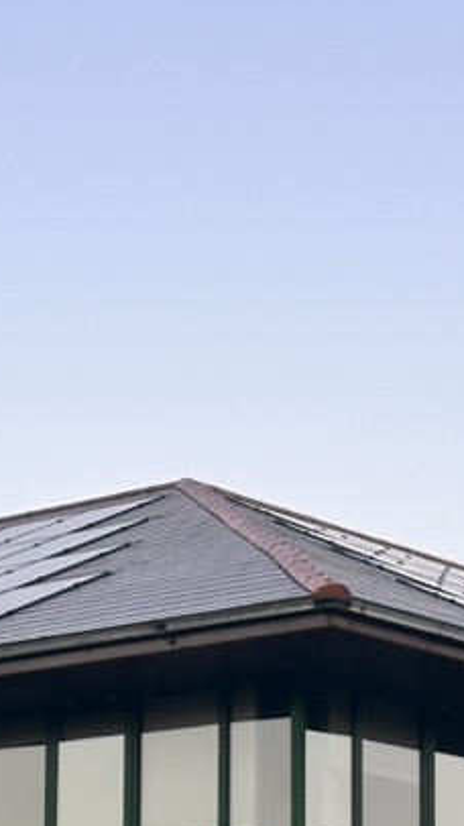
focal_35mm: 132
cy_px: 625
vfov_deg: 16.2
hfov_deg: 9.2
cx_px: 165
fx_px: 2891
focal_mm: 6.86
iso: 64
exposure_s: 1/228
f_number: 1.78
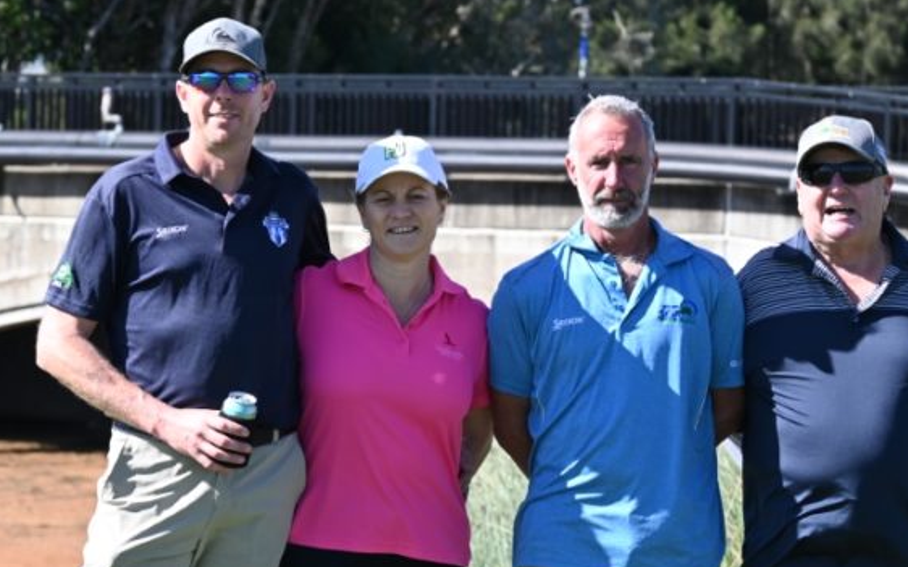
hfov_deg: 8.1
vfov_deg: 5.1
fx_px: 6406
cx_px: 435
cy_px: 418
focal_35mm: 259
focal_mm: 93
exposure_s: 1/250
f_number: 5.6
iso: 100
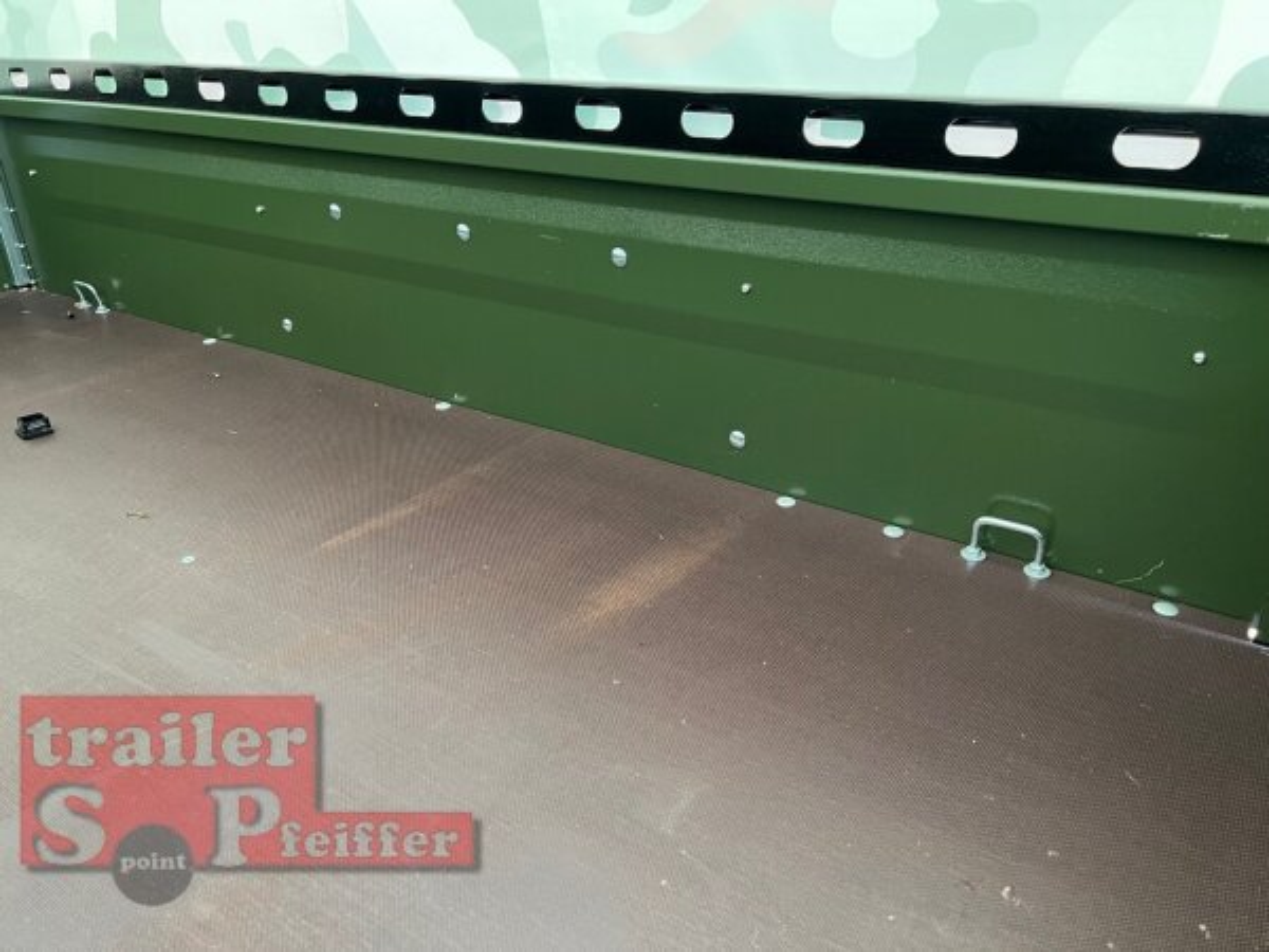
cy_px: 476
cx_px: 634
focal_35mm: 26
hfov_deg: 67.3
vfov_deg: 53.1
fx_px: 953
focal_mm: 5.7
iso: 250
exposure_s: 1/60
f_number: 1.5
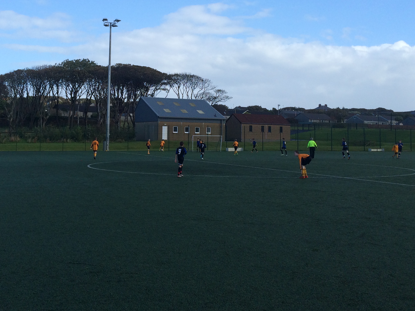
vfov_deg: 30.6
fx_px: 563
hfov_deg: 40.2
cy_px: 102
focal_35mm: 47
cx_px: 157
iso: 32
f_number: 2.2
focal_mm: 4.15
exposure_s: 1/1368
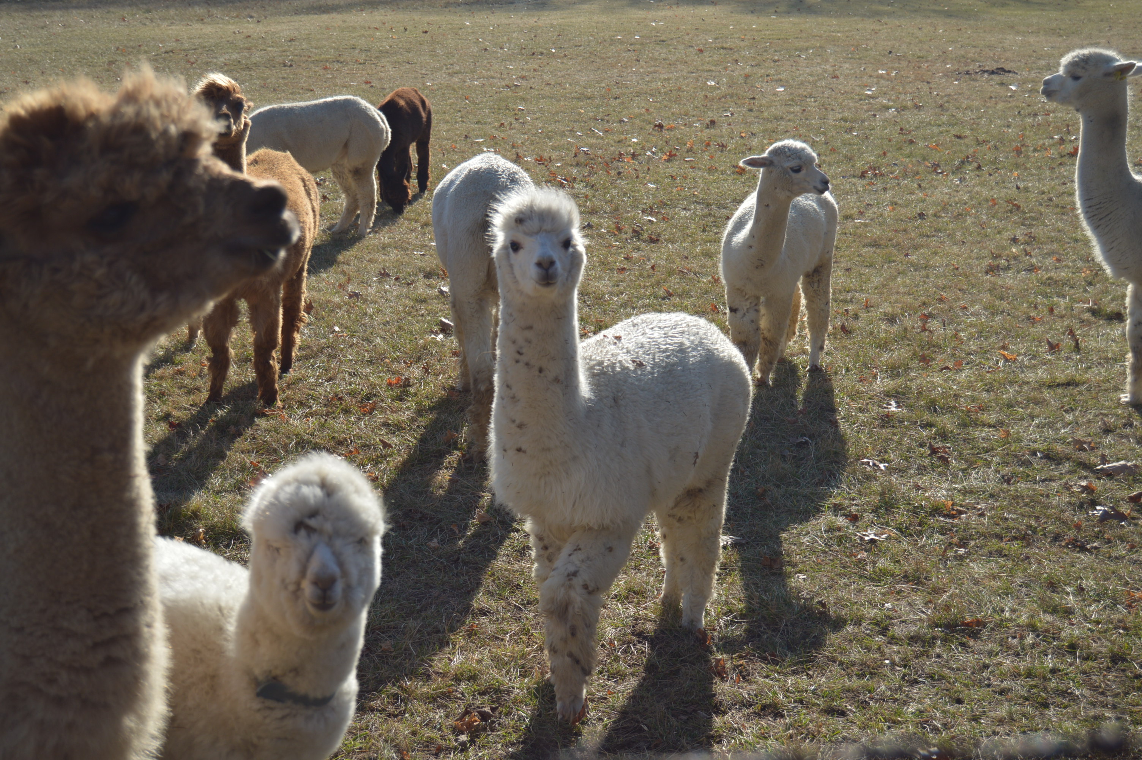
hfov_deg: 43.6
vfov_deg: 29.8
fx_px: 1426
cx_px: 571
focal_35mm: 45
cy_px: 380
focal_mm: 30
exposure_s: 1/800
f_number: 4.2
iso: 100
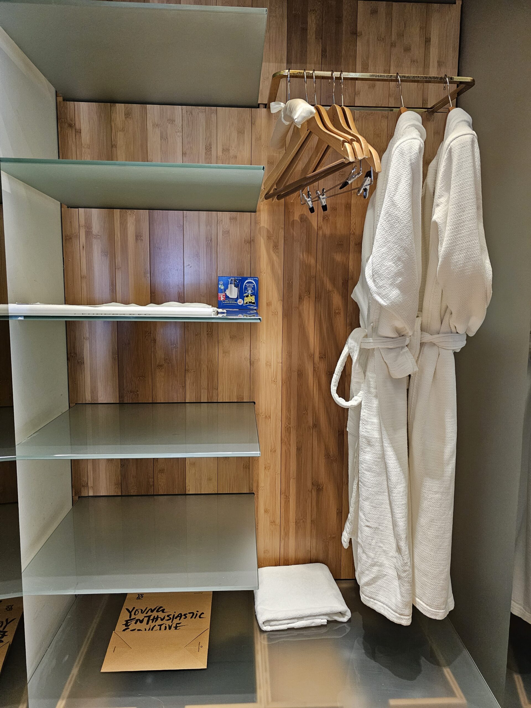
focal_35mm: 23
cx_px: 266
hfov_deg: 58.9
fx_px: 470
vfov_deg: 73.9
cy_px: 354
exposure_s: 1/120
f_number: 1.7
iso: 800
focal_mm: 6.3
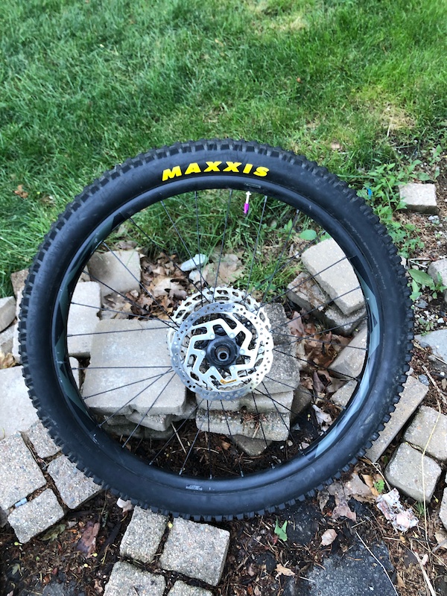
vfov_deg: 63.4
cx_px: 224
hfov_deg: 49.7
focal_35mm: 28
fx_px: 482
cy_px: 298
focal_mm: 4
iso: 40
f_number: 1.8
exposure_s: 1/24
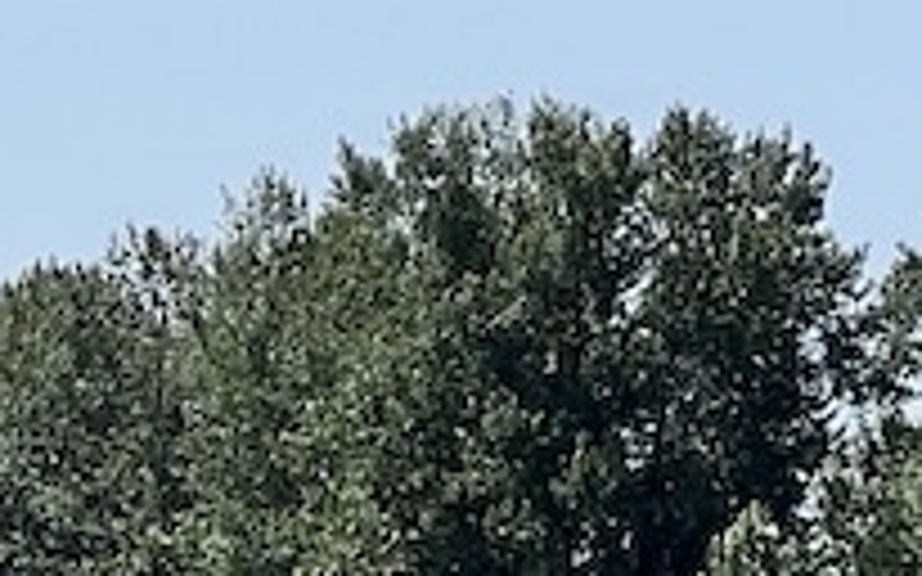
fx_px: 12786
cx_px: -693
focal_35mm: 509
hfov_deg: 4.1
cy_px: 932
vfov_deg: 2.6
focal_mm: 9
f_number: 2.8
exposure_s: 1/1119
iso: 32
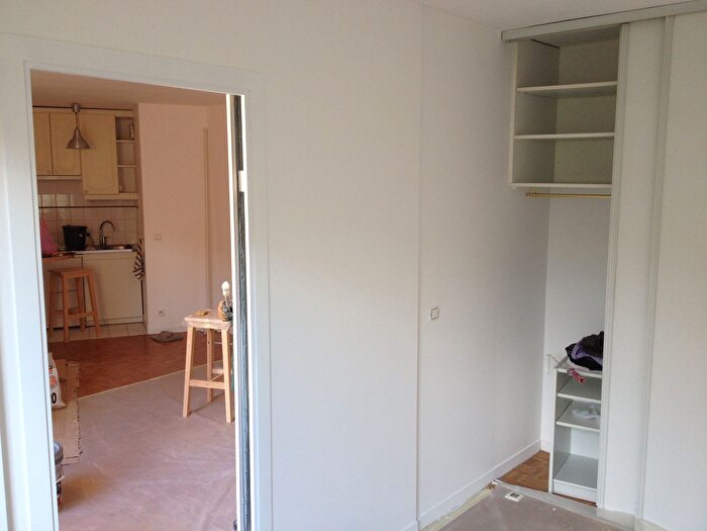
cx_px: 354
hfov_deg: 52.6
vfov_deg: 40.7
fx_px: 715
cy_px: 266
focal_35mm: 35
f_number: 2.4
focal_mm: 4.28
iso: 80
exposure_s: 1/60
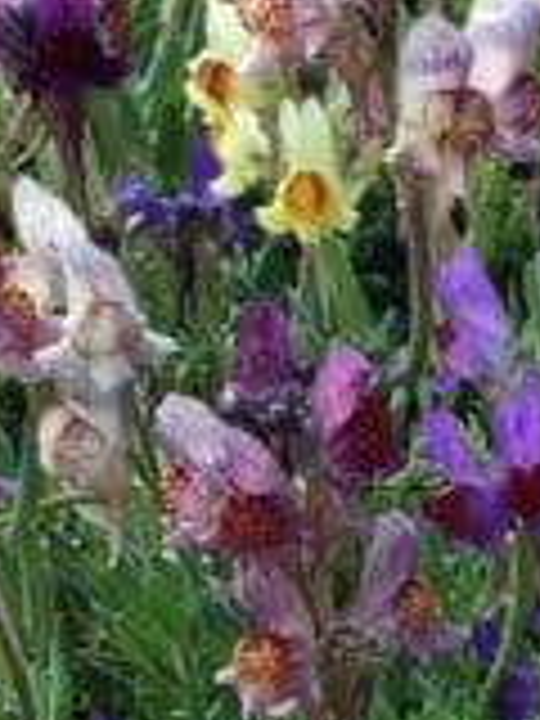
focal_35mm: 194
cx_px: 382
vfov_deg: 9.9
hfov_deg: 7.7
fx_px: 4035
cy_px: 1064
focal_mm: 4.15
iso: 32
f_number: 2.2
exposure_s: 1/153
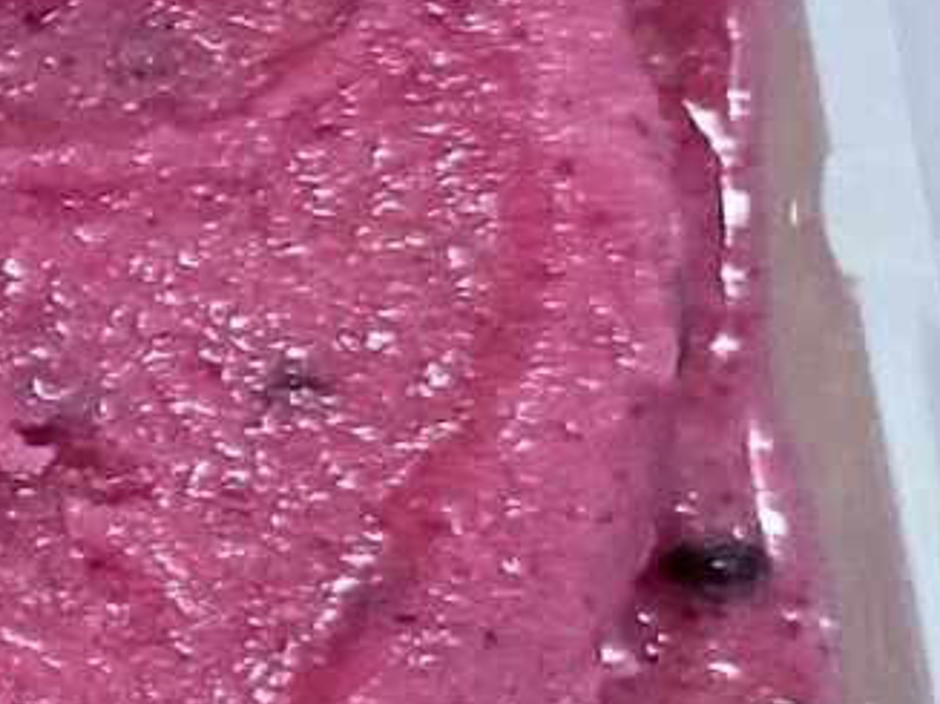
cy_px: 213
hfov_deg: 10.0
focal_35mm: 163
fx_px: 4425
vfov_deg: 9.1
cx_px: -1595
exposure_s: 1/60
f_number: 1.8
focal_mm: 4.25
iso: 320
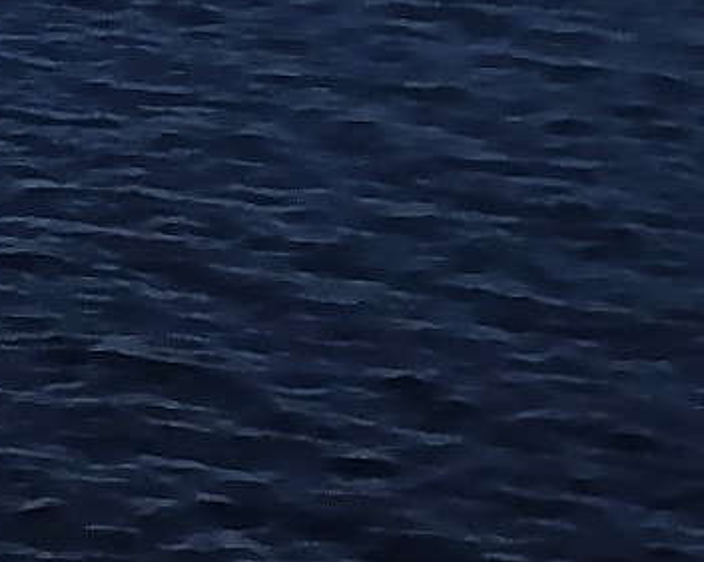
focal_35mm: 149
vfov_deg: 9.3
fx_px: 3103
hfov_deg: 11.0
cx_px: -963
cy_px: 1335
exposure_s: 1/1381
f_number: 2.2
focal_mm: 4.73
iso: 100
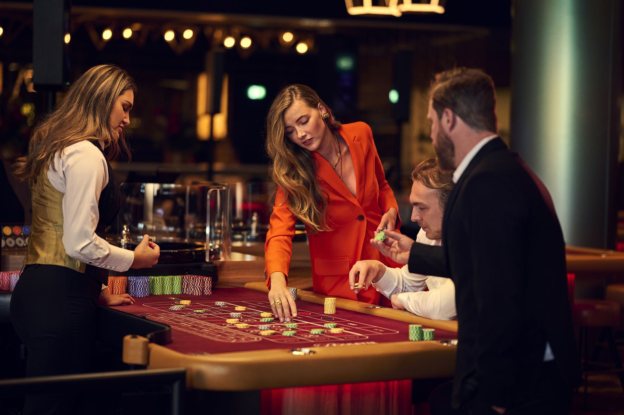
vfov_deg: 16.0
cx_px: 312
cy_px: 208
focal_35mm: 85
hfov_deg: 23.9
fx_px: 1472
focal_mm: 85
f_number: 1.8
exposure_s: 1/400
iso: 800
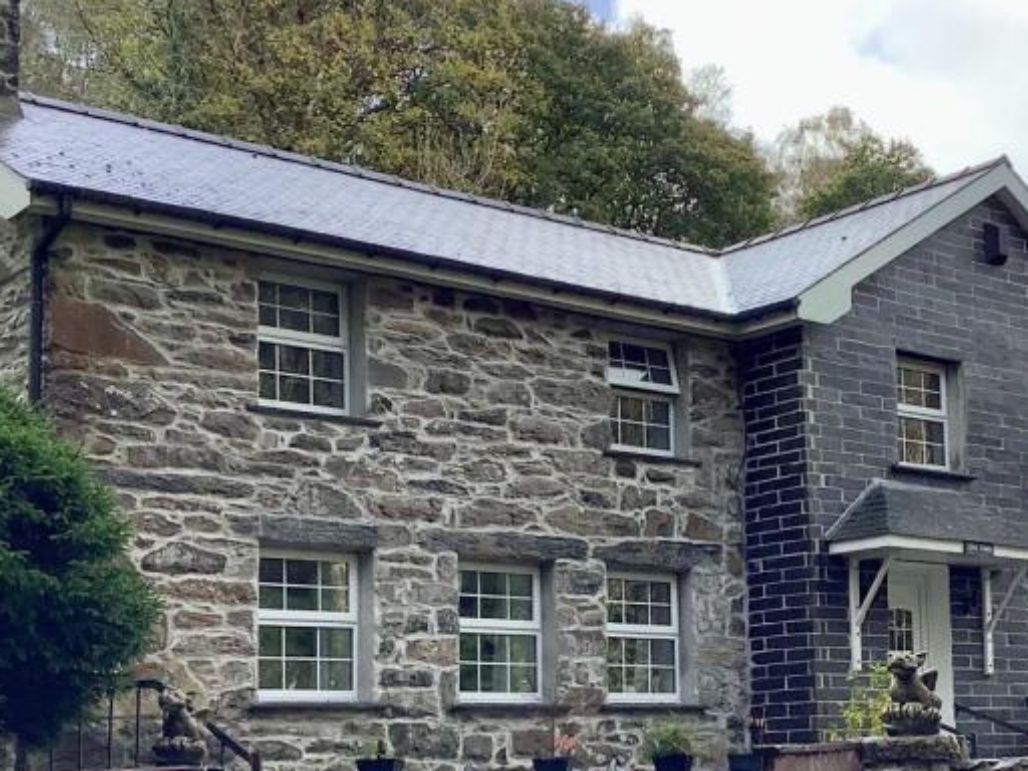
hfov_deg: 30.7
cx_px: 763
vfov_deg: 23.5
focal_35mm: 62
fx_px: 1841
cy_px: 558
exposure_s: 1/332
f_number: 2.4
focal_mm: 3.3
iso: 25
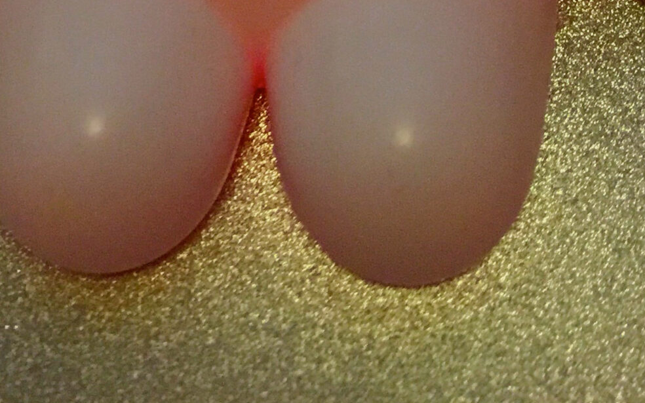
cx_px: 294
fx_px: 1406
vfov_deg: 13.7
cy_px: -420
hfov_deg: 25.8
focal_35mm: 80
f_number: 2.2
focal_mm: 4.15
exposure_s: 1/33
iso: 320
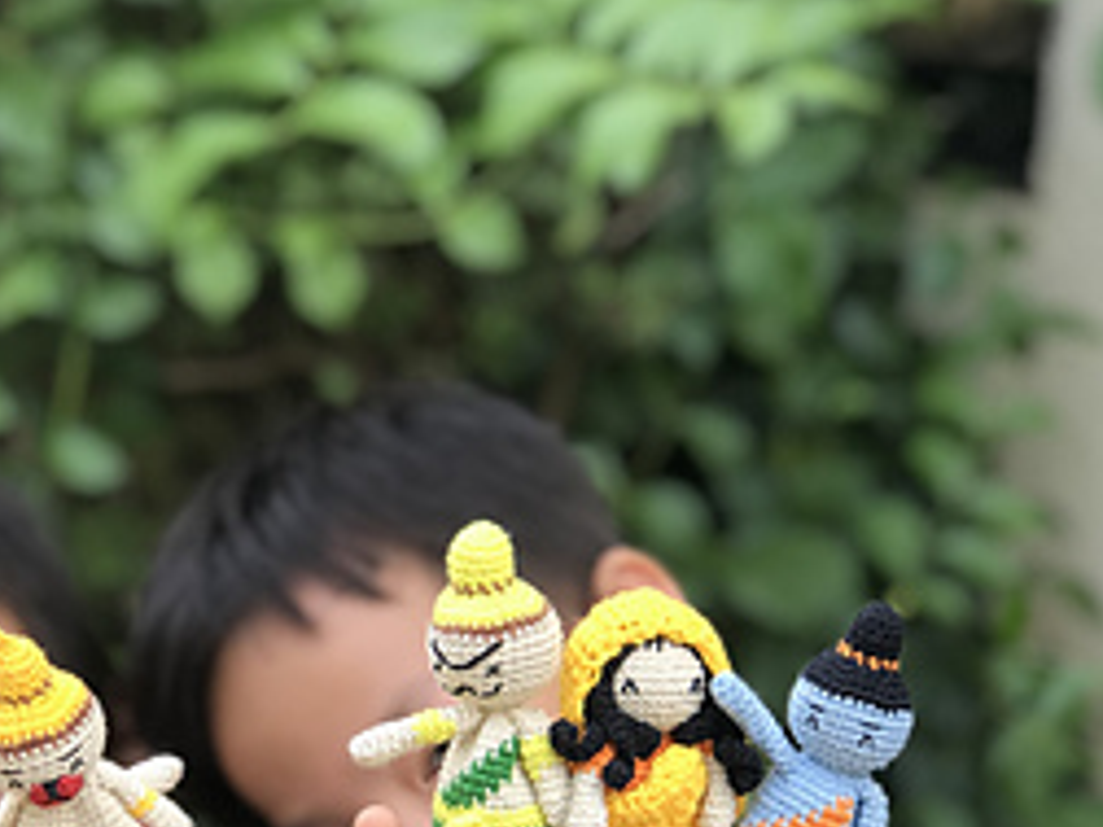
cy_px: 772
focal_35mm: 113
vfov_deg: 13.0
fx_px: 3601
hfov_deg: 17.3
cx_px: 236
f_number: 2.8
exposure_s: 1/100
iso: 32
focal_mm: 6.6
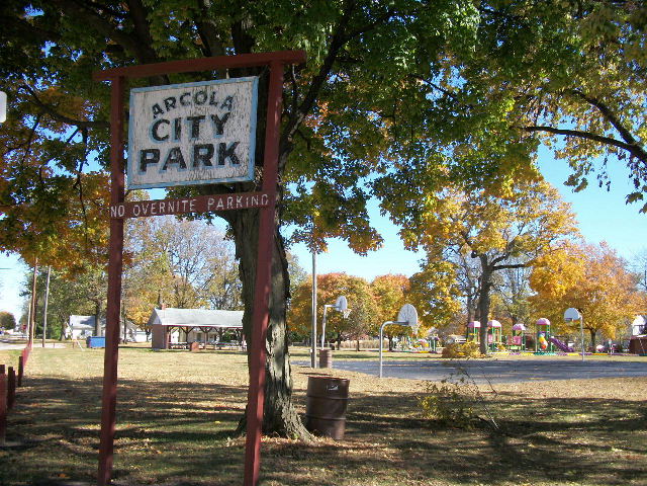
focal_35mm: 32
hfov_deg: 56.8
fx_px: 598
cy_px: 243
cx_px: 324
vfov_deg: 44.2
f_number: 8.8
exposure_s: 1/60
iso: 80
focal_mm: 5.7
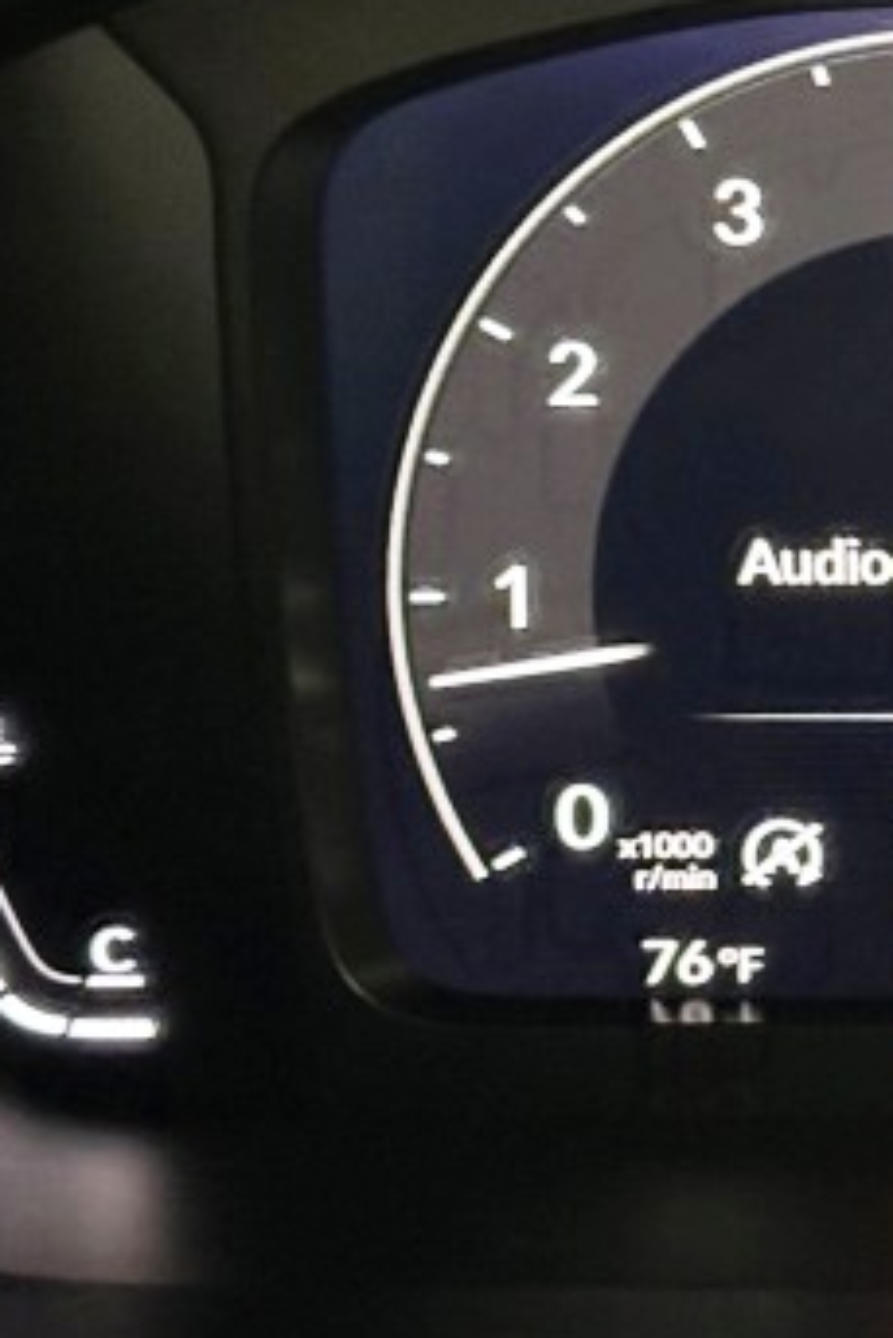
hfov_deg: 8.7
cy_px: 511
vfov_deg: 13.8
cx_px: 1763
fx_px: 5538
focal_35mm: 149
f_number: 1.78
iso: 640
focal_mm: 6.86
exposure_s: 1/18
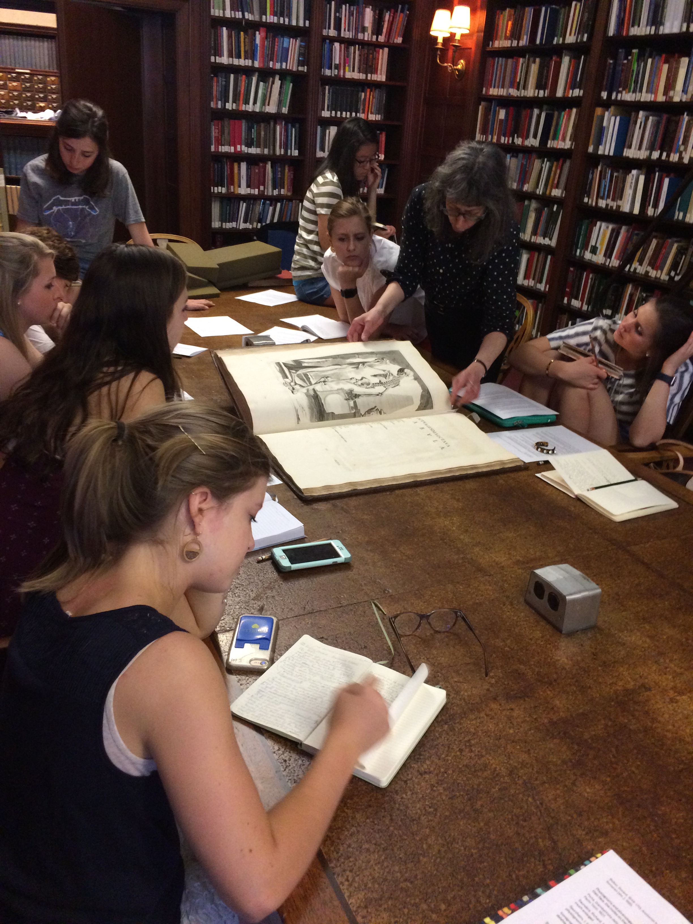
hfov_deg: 48.2
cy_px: 462
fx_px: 774
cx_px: 346
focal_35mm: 29
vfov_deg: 61.7
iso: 320
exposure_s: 1/30
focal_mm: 4.15
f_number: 2.2
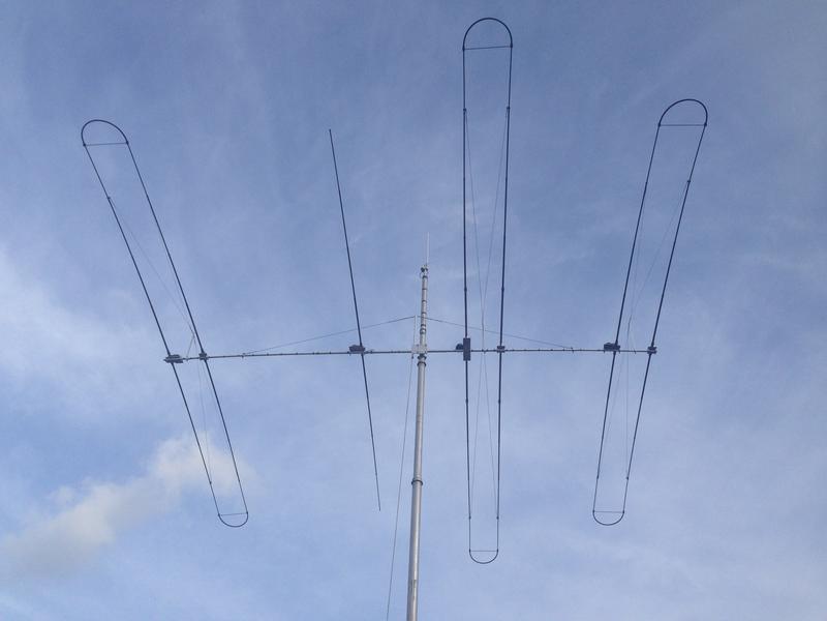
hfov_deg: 55.4
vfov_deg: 42.9
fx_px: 788
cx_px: 414
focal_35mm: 33
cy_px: 310
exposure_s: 1/1427
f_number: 2.4
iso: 50
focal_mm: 4.12
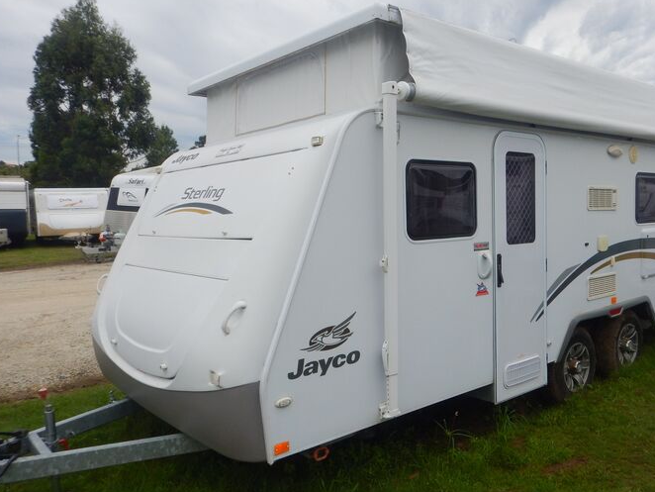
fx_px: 549
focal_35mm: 29
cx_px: 382
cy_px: 253
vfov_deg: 48.2
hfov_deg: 61.3
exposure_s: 1/1000
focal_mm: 4.3
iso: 125
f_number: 4.1
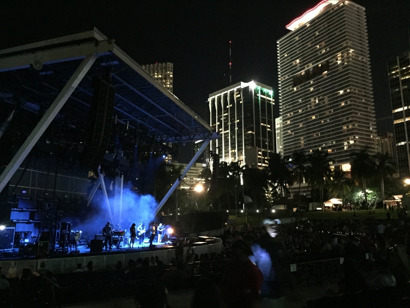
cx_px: 205
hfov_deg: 61.7
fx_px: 343
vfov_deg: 48.2
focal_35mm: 29
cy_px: 154
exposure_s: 1/15
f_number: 2.2
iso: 1600
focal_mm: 4.15
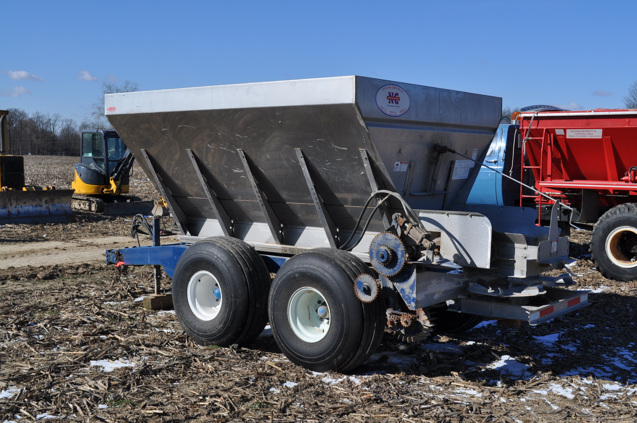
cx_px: 318
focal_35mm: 44
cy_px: 212
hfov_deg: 45.0
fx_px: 769
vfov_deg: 30.8
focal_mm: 29
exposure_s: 1/400
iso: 200
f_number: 10
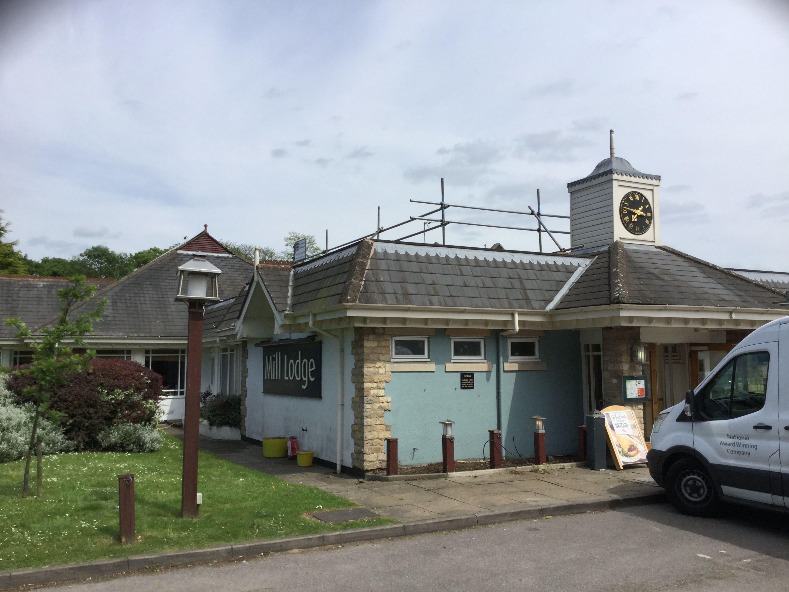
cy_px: 296
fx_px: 707
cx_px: 394
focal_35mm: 31
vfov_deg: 45.4
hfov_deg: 58.4
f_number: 2.4
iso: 25
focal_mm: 3.3
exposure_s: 1/1404
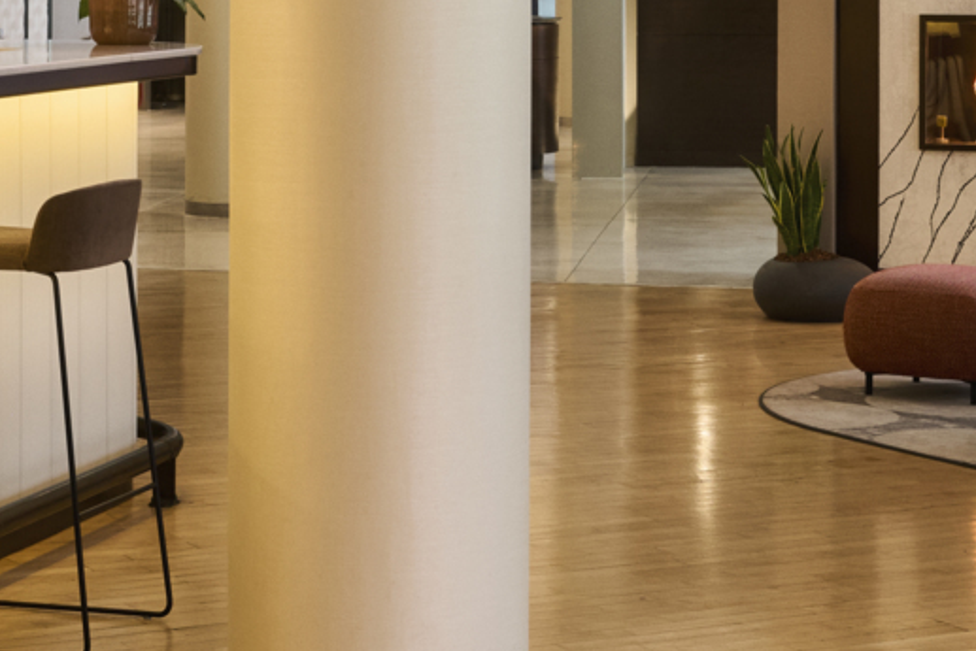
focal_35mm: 116
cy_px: -88
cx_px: 402
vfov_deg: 11.6
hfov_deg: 17.6
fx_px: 3146
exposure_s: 1/5
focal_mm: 30
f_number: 8
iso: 400
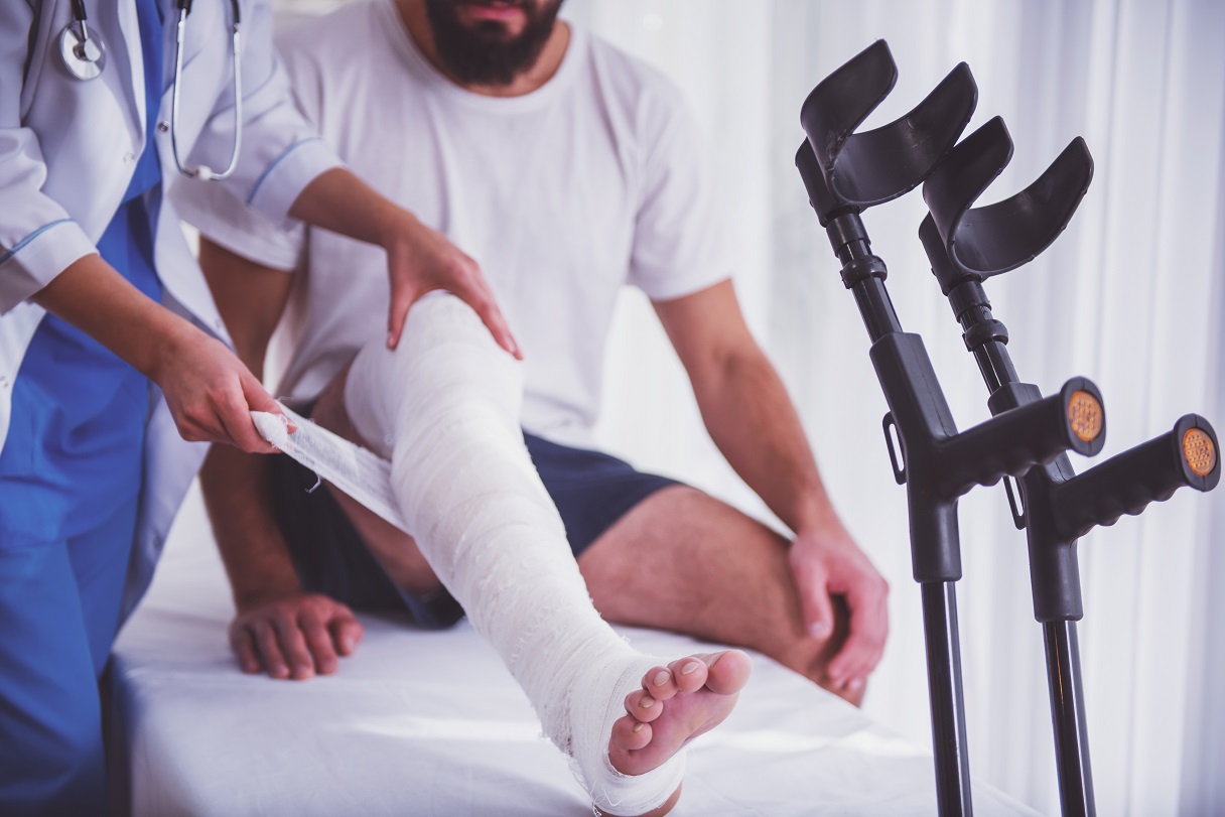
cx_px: 612
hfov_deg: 34.5
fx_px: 1974
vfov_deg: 23.4
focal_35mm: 58
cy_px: 408
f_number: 2.8
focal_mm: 58
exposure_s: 1/640
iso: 320
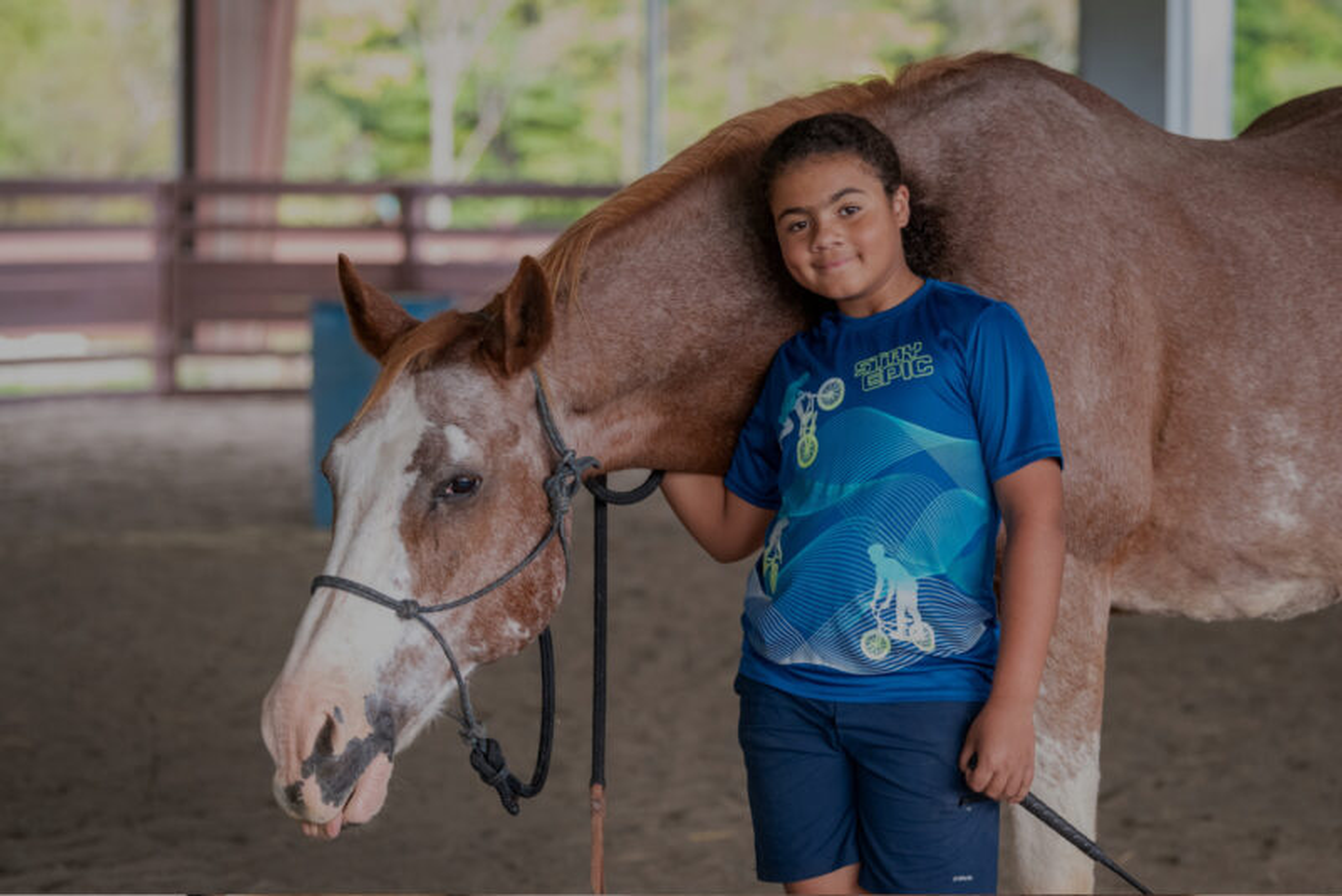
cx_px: 671
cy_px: 448
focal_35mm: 185
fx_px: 6899
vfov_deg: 7.4
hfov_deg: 11.1
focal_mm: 185
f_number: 4
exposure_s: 1/320
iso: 320
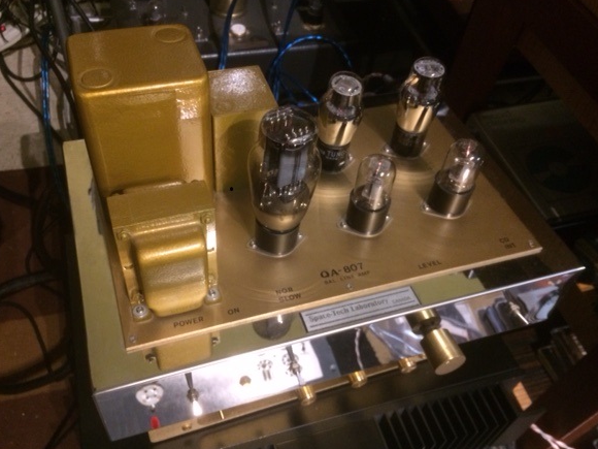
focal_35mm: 32
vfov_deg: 44.2
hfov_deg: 56.8
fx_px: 553
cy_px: 228
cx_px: 276
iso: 320
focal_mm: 4.15
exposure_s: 1/15
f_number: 2.2
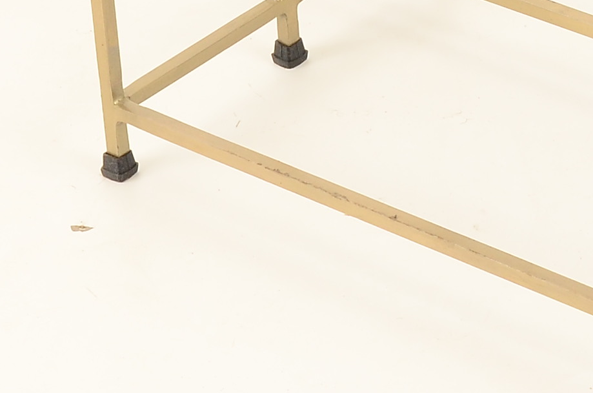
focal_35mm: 205
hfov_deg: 9.9
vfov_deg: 6.5
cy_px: -287
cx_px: 681
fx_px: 3370
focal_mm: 34
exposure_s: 1/60
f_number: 11
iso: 320
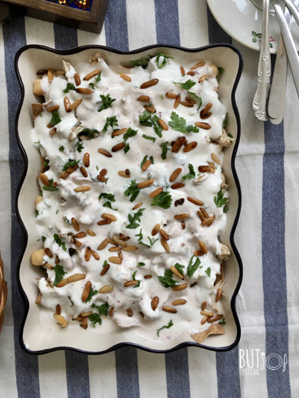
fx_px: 369
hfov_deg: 44.1
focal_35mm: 32
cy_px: 185
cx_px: 141
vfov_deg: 56.8
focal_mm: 4.15
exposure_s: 1/33
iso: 25
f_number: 2.2
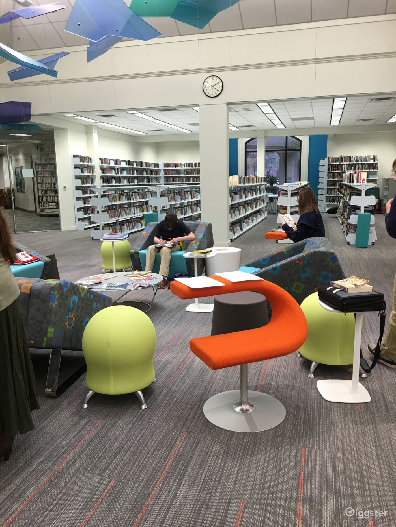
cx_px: 198
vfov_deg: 61.7
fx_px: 442
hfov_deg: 48.2
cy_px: 264
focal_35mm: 29
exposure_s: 1/30
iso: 40
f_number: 2.2
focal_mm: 4.15
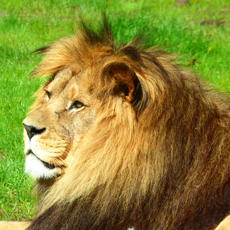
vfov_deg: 2.5
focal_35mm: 709
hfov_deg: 2.5
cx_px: 137
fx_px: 5330
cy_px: 115
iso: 100
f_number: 4.5
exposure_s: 1/320
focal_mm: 108
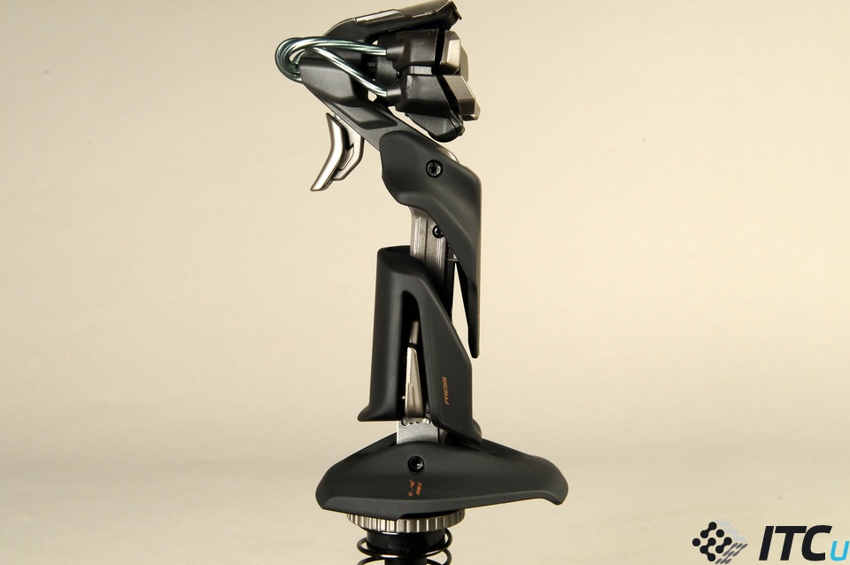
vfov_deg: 28.0
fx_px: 1132
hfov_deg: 41.2
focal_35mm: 48
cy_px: 271
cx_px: 425
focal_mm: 30
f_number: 18
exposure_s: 1/80
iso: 200
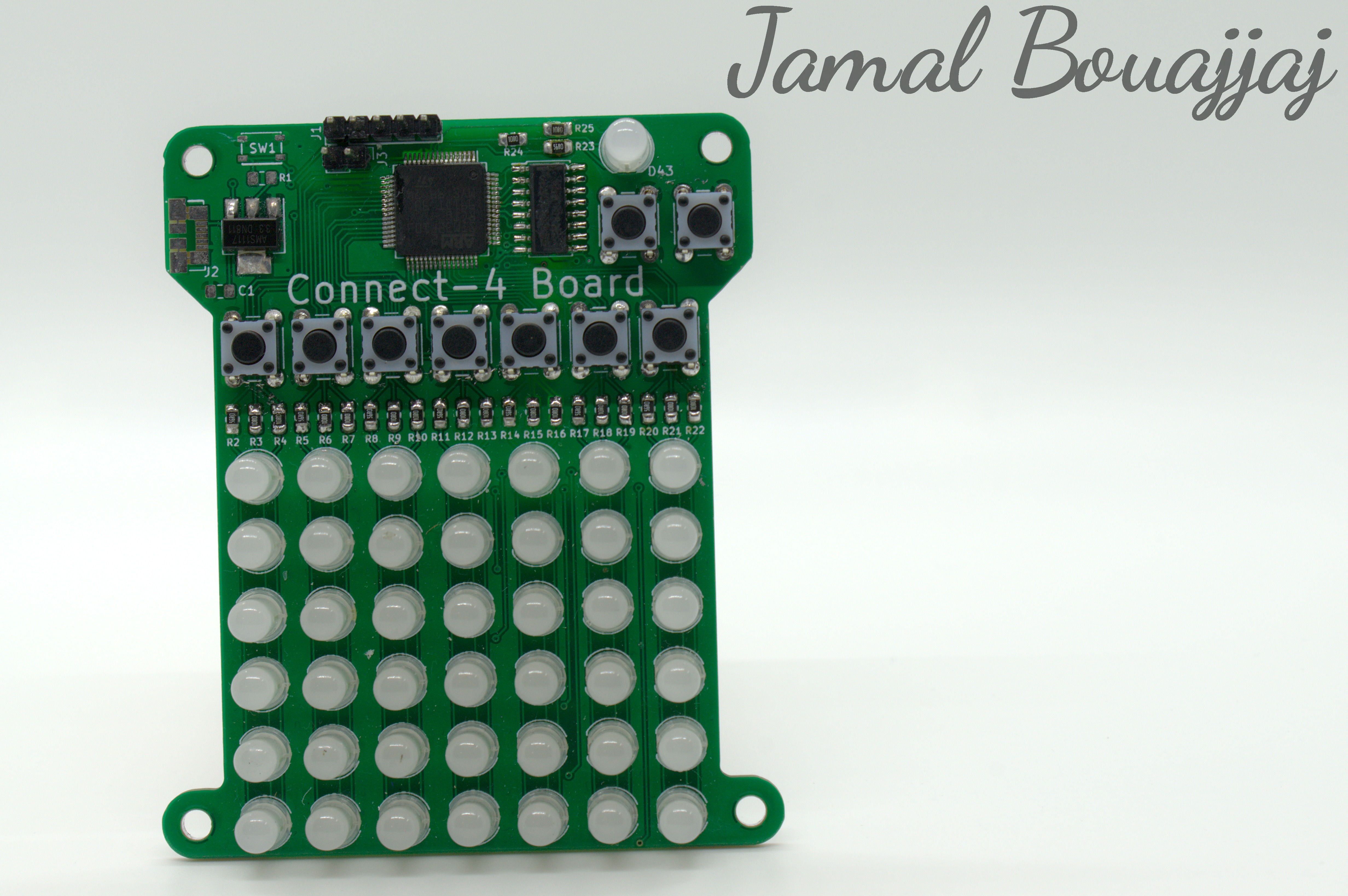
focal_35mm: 75
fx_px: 2806
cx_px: 674
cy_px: 448
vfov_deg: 18.1
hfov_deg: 27.0
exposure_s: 1/6
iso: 100
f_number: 11
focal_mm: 50
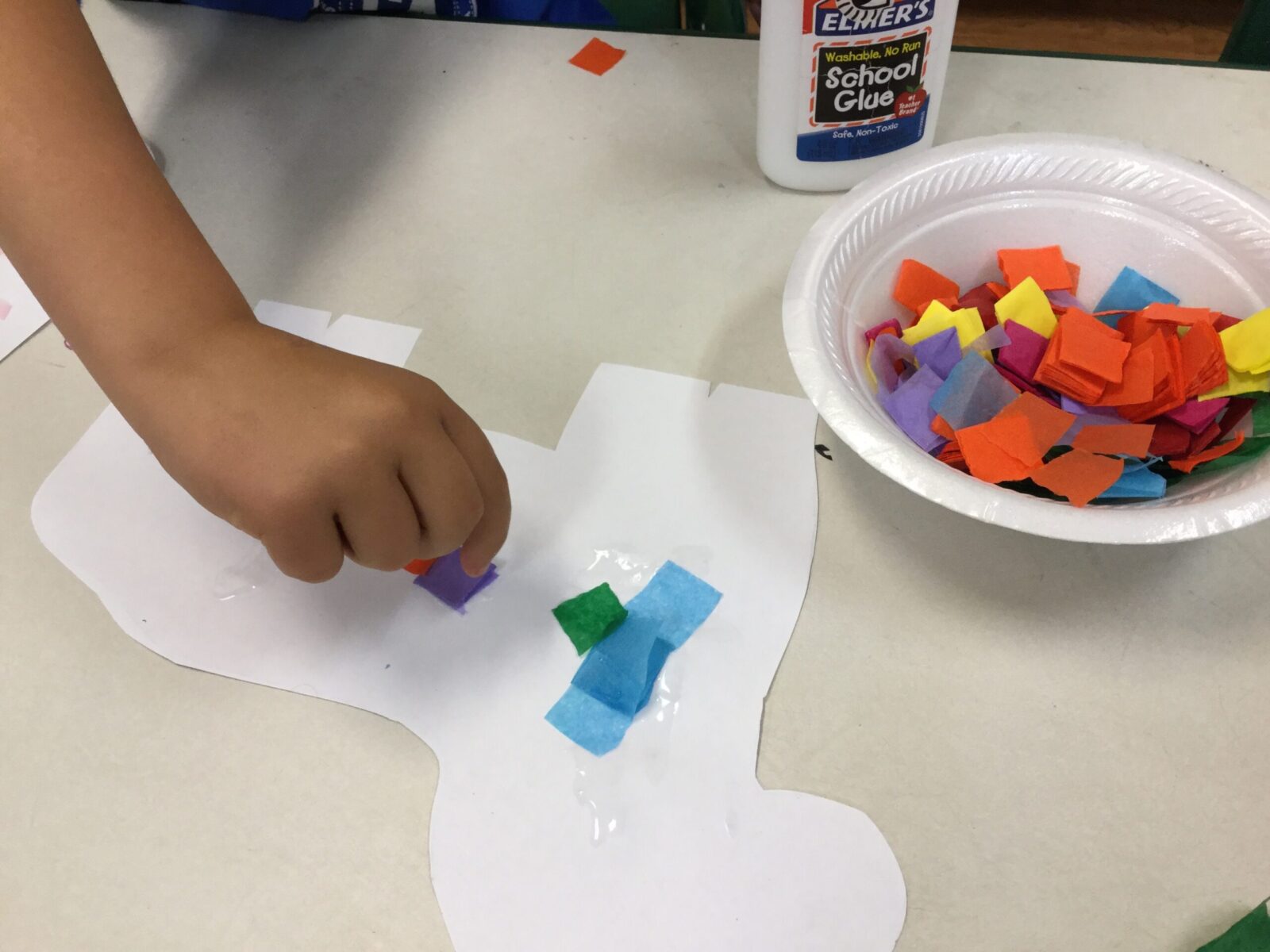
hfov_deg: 58.4
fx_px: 1137
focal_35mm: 31
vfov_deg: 45.4
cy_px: 476
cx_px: 635
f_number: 2.4
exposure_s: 1/30
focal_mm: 3.3
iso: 25
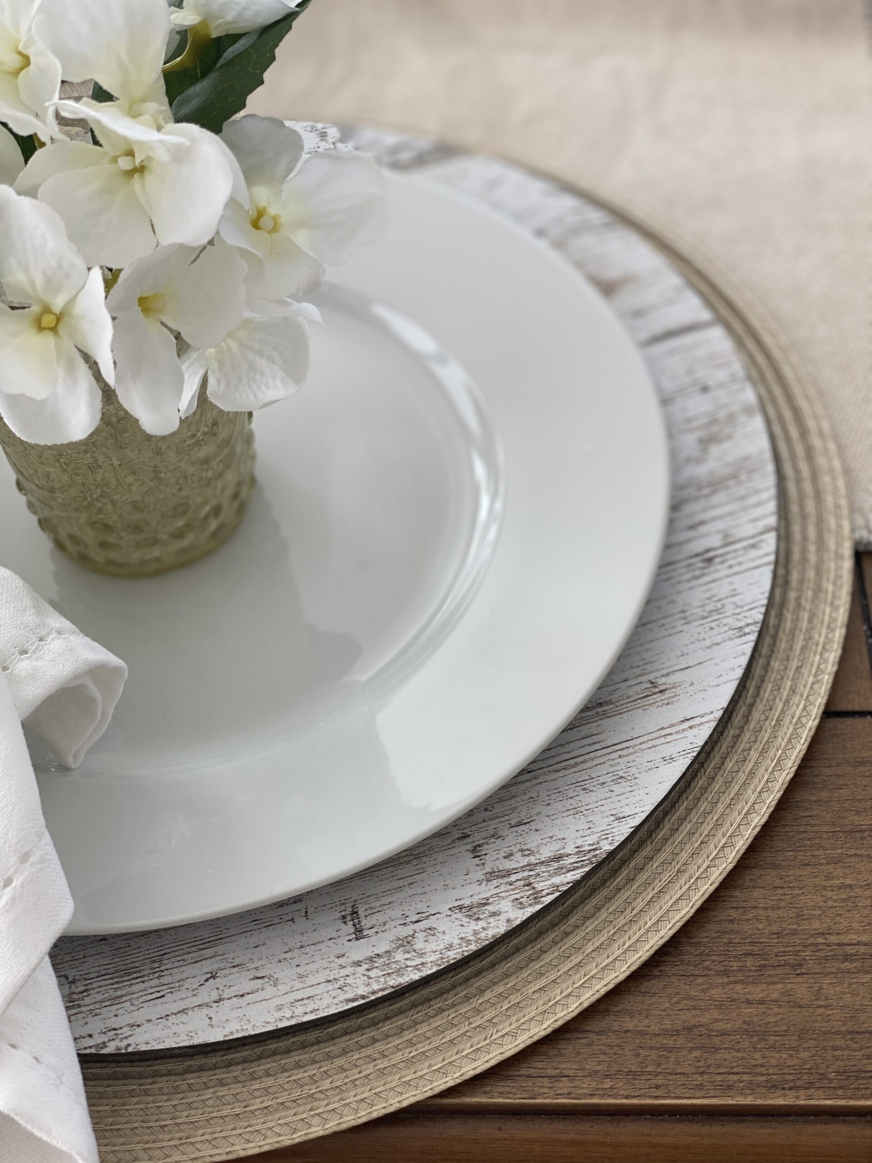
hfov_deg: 28.0
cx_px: 436
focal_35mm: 52
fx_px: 1747
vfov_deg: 36.8
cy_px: 582
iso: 20
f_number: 2
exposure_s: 1/122
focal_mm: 6
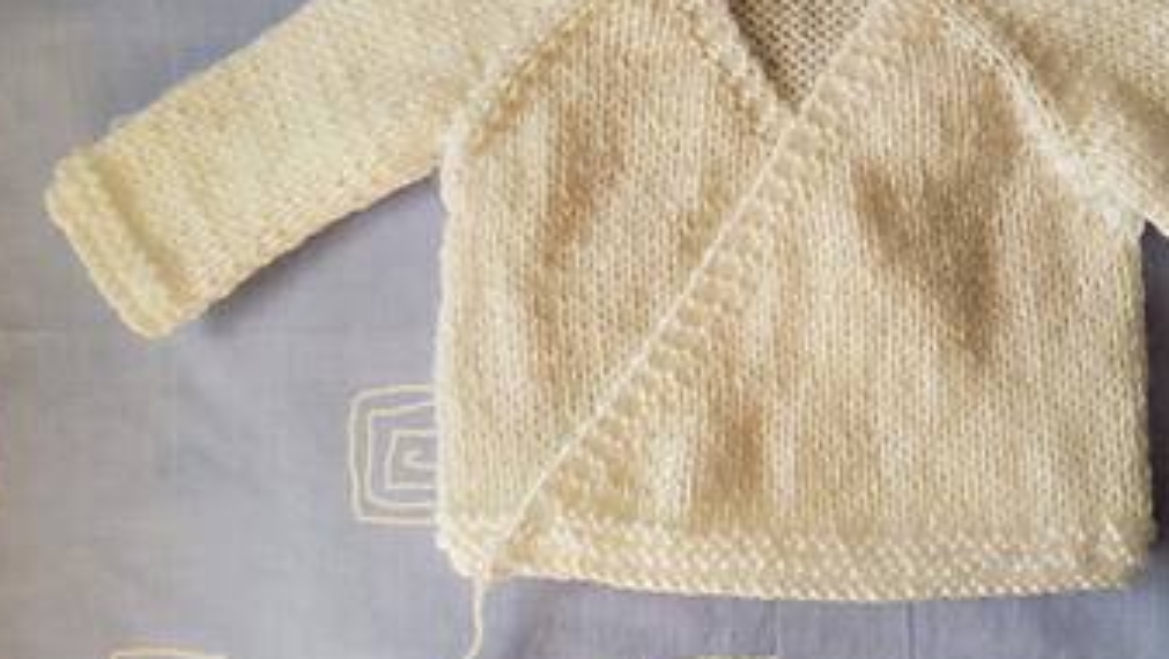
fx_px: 1303
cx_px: 794
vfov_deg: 28.3
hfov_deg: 47.4
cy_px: 251
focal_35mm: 42
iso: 80
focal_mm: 3.08
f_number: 2
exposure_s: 1/120
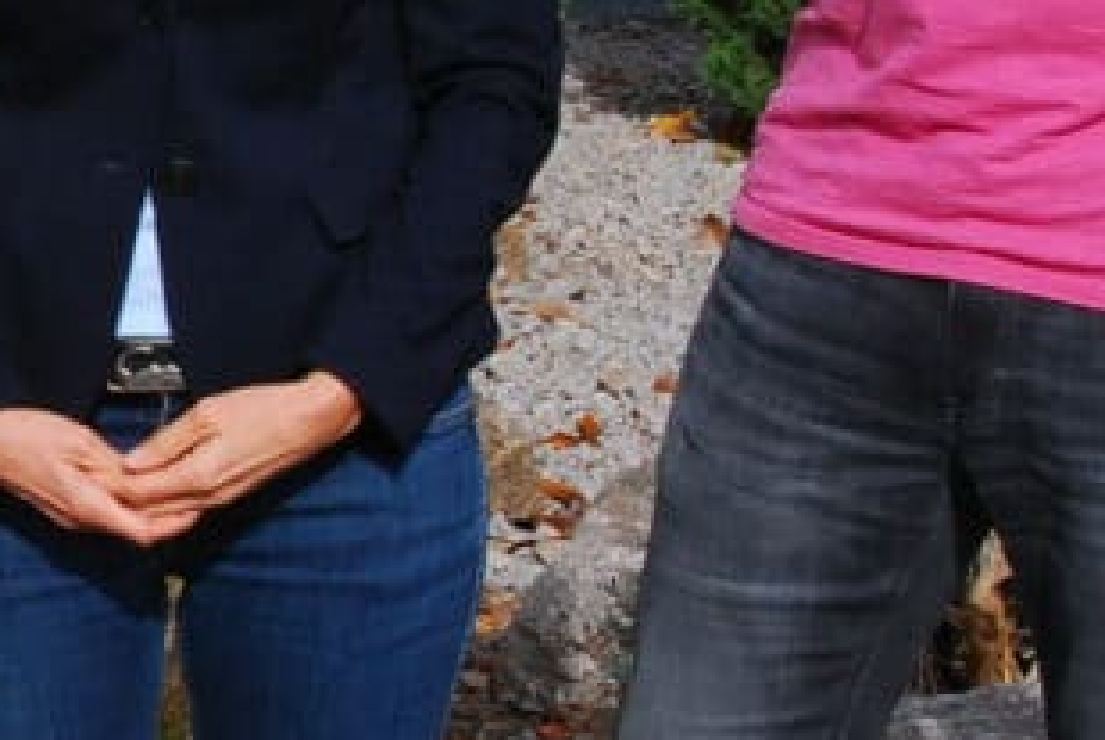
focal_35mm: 179
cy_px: 232
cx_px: -265
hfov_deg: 11.2
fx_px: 5502
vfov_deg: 7.7
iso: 200
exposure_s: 1/320
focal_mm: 24
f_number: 9
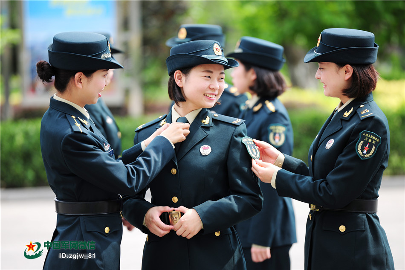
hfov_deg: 10.3
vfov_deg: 6.9
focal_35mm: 200
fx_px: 2249
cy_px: 135
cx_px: 202
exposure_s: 1/320
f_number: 3.2
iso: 100
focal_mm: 200
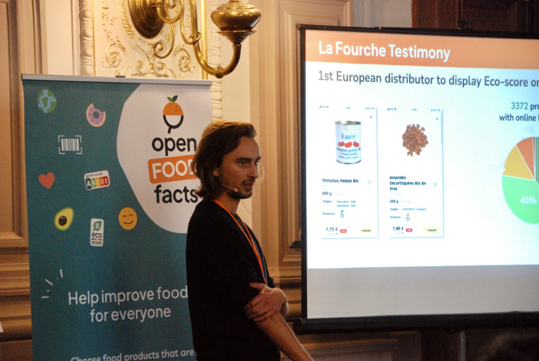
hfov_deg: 14.4
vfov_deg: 9.7
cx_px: 270
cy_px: 180
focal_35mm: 142
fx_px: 2136
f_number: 5.3
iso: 1600
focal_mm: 95
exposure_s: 1/125
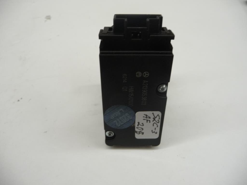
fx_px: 200
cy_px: 92
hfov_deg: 63.4
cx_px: 124
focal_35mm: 28
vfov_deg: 49.7
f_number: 3.3
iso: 160
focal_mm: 4.7
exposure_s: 1/30
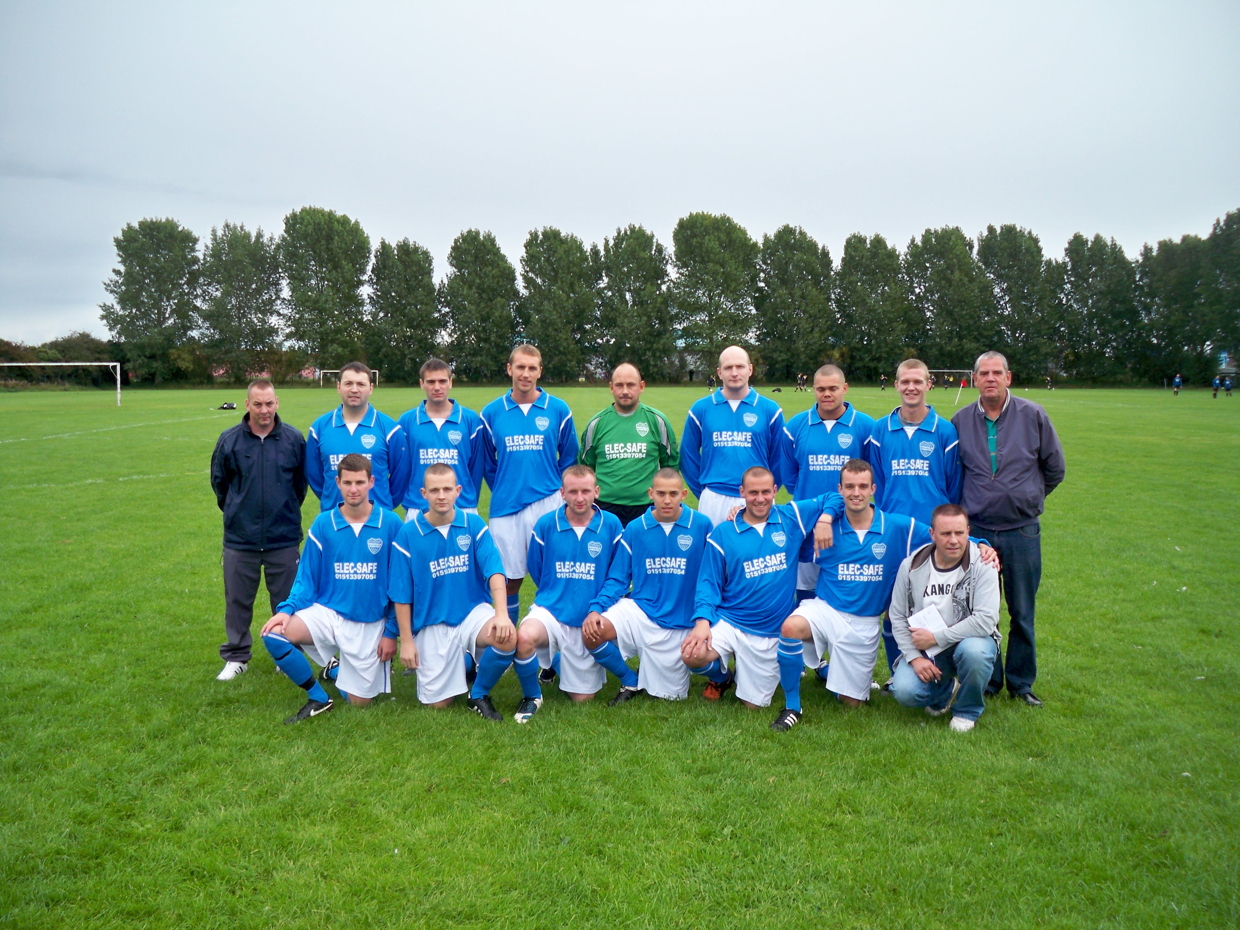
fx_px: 1254
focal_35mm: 35
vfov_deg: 40.7
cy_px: 465
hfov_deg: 52.6
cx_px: 620
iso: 64
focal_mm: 6.3
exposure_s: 1/200
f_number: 3.1
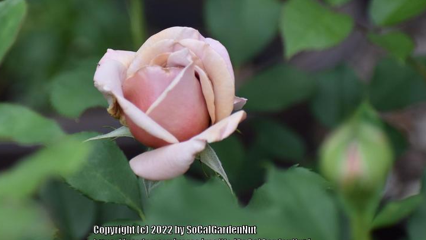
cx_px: 176
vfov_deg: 5.4
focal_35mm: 223
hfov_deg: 9.7
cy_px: 74
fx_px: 2518
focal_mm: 102
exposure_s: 1/500
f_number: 4.8
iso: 640
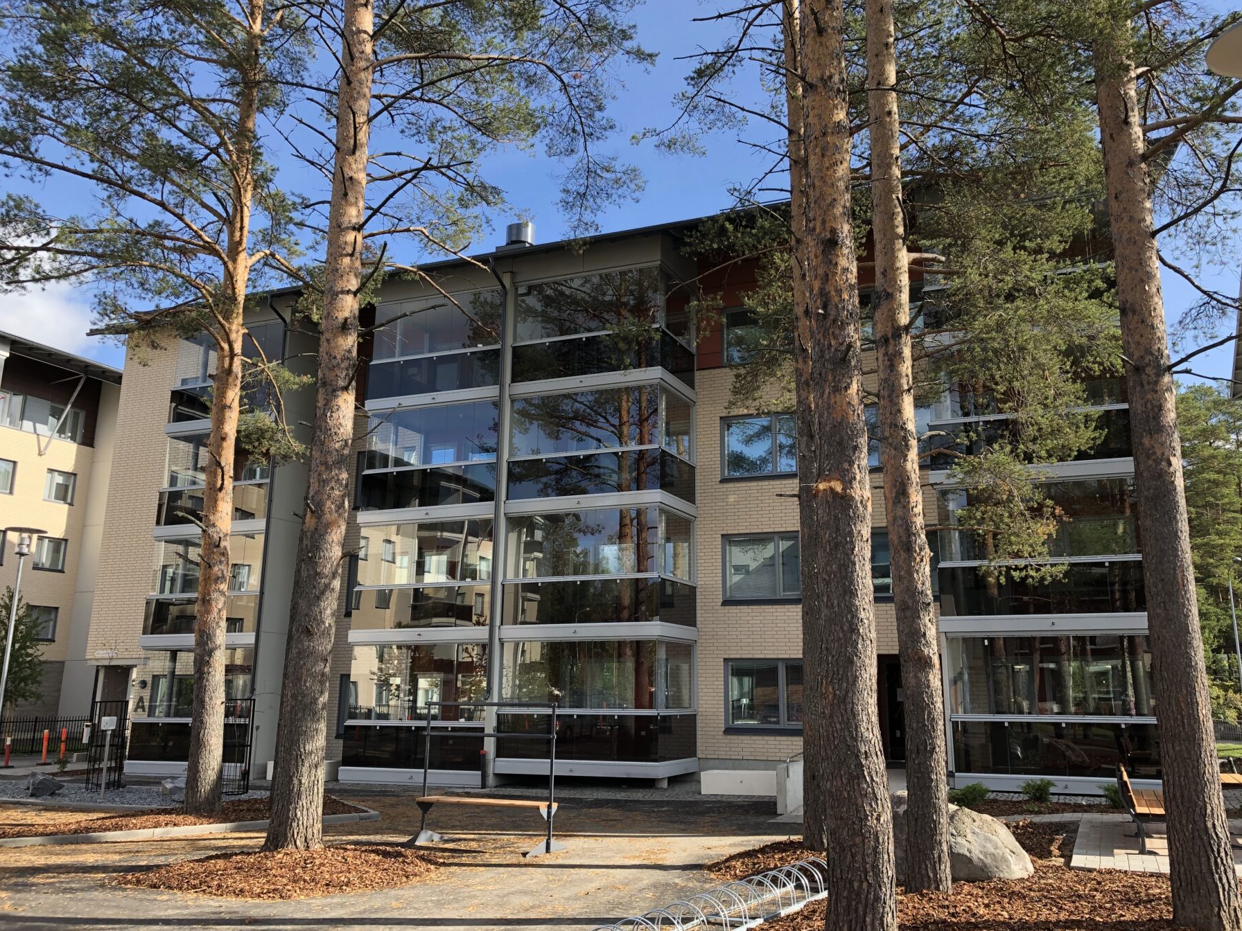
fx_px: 1076
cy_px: 436
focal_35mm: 30
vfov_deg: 46.8
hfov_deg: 59.9
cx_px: 663
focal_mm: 3.99
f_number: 1.8
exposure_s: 1/510
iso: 20
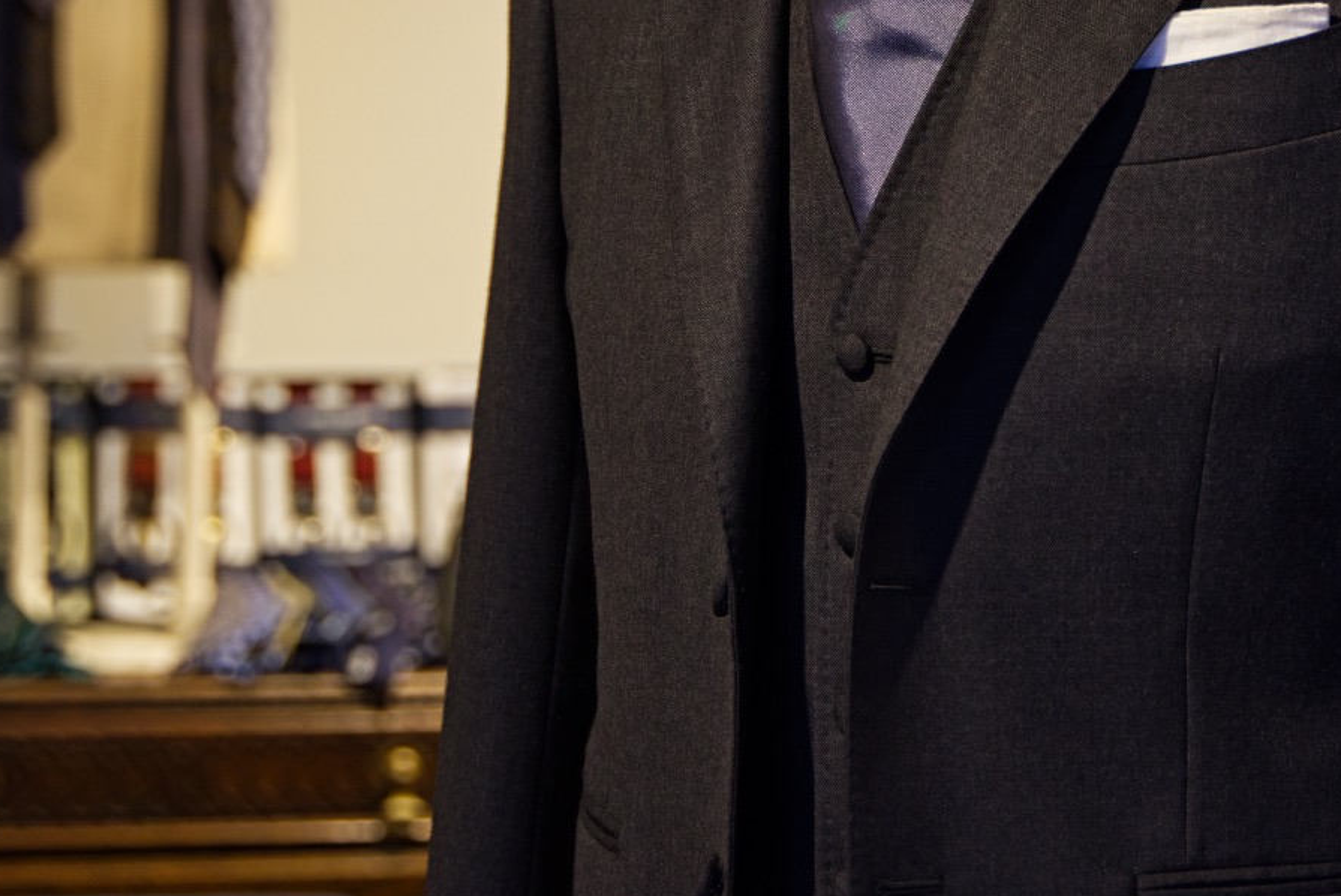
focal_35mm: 148
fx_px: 5516
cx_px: 902
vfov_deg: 9.2
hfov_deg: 13.8
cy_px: 49
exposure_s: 1/80
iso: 500
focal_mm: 46
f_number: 2.8
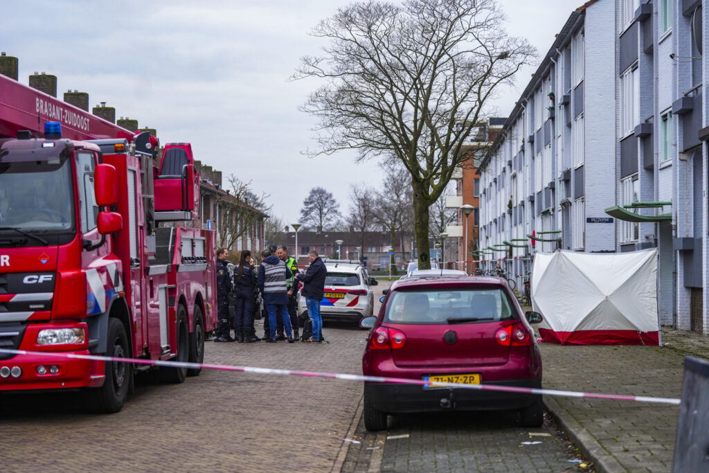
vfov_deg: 18.0
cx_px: 354
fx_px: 1497
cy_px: 236
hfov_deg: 26.6
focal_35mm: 76
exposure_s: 1/250
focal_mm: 76
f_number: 2.8
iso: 400
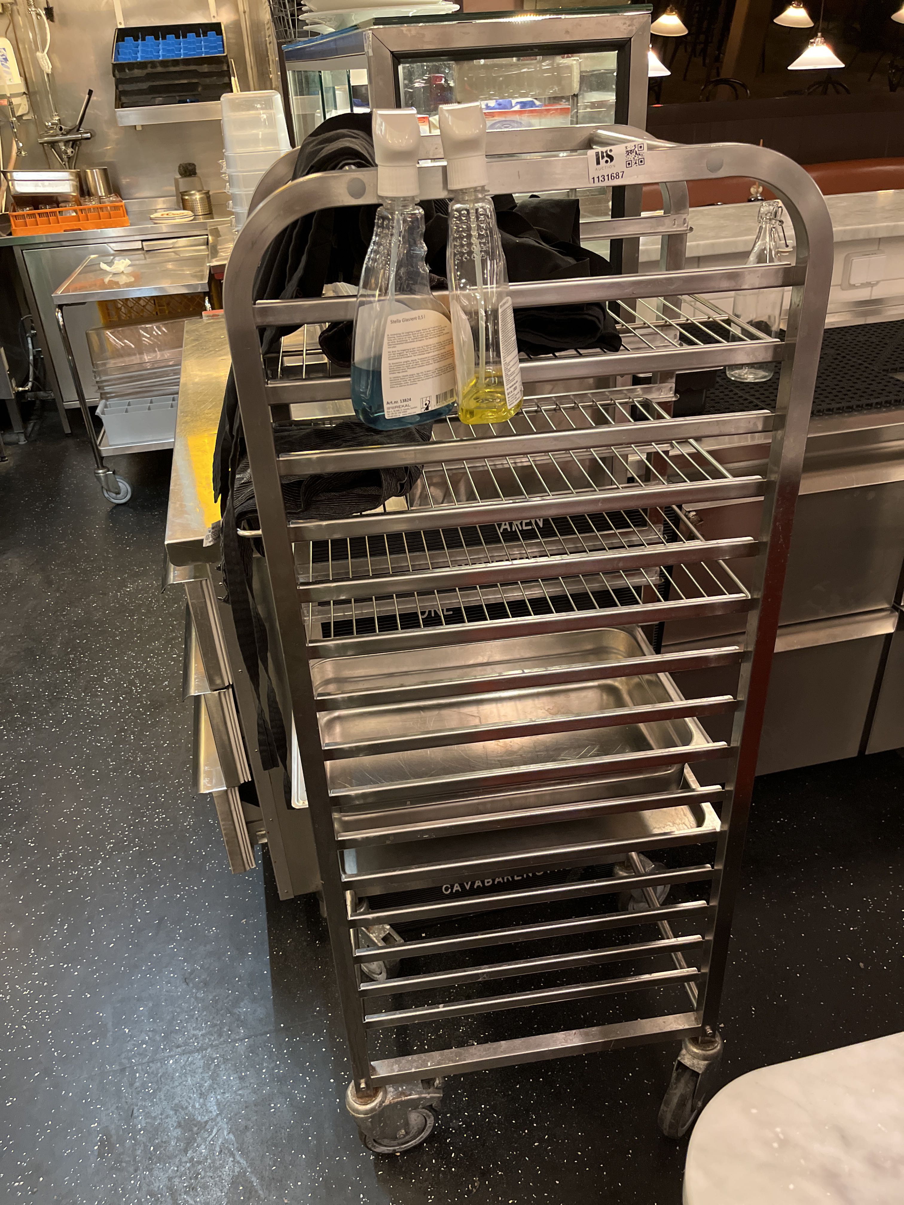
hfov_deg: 53.1
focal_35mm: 26
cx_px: 452
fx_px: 905
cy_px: 602
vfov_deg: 67.3
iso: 400
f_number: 1.6
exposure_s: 1/33
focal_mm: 5.1
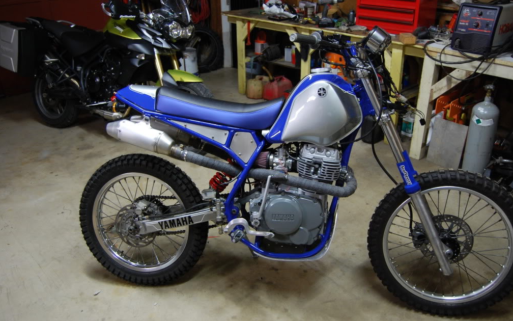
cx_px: 258
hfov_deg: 61.2
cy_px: 152
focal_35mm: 31
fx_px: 433
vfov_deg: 40.6
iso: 800
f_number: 3.8
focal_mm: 20
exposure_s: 1/13
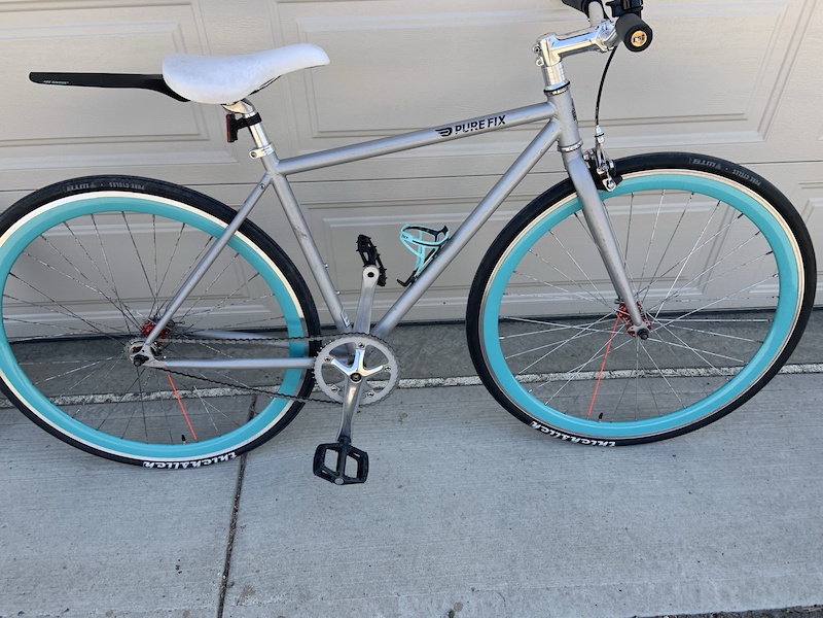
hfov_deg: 67.3
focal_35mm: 26
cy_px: 309
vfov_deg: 53.1
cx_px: 412
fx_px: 618
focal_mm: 4.25
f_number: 1.8
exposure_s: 1/347
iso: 25
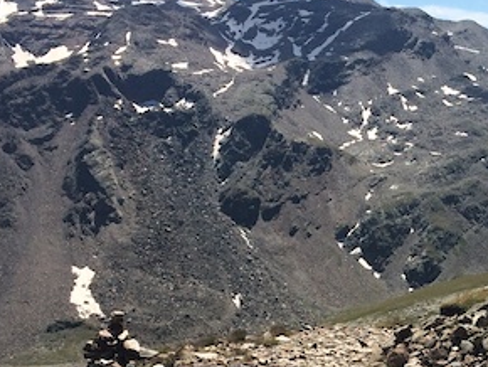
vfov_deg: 18.1
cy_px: 347
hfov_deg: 23.9
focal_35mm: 80
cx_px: 412
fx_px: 1129
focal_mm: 4.15
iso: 32
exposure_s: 1/3165
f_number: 2.2
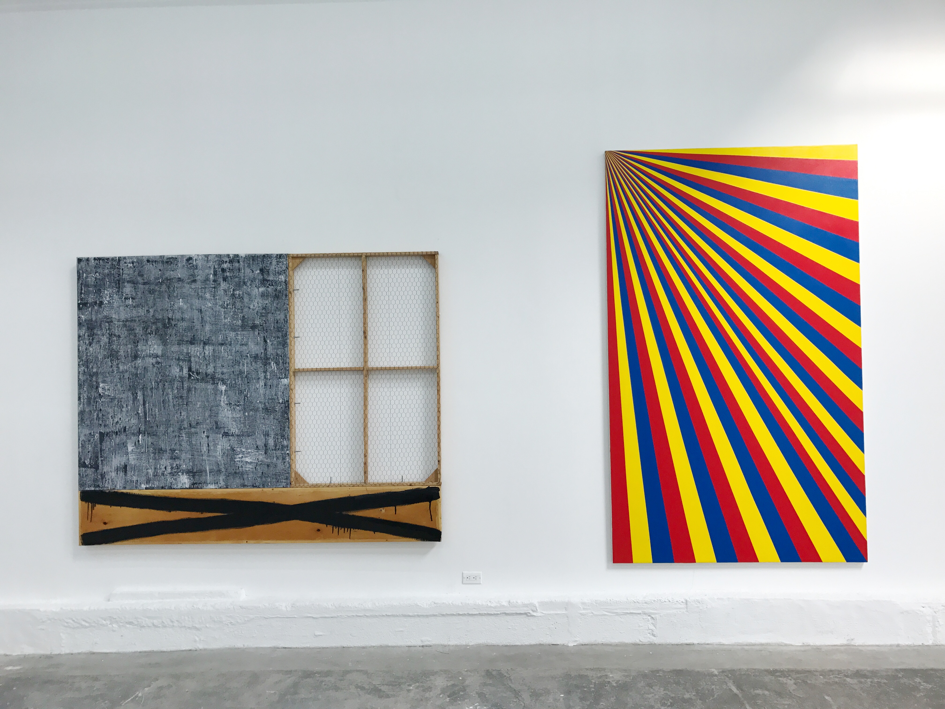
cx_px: 472
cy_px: 354
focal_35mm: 28
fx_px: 764
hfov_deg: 63.4
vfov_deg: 49.7
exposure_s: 1/120
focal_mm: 3.99
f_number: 1.8
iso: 40
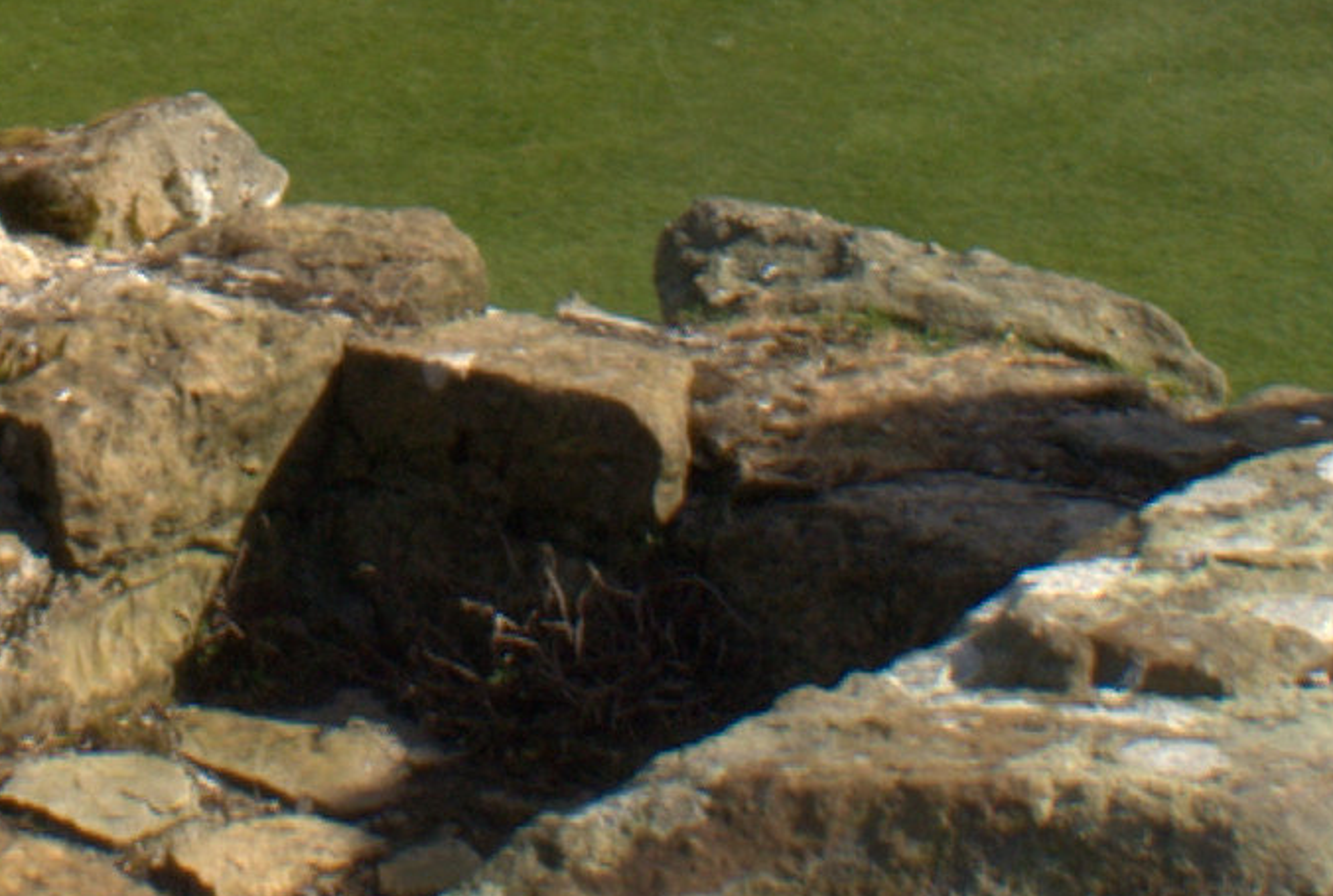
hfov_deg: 13.1
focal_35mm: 155
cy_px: -451
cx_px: 215
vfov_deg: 8.7
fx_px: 5752
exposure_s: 1/50
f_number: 22
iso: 100
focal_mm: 18
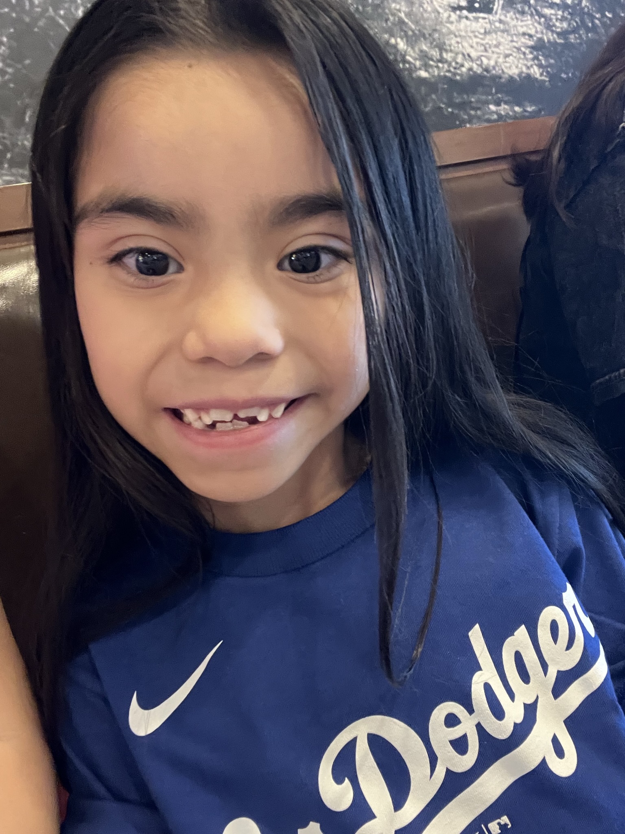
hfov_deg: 46.8
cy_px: 417
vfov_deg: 60.0
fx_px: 722
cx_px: 312
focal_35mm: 30
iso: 640
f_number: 2.2
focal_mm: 2.71
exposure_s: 1/24
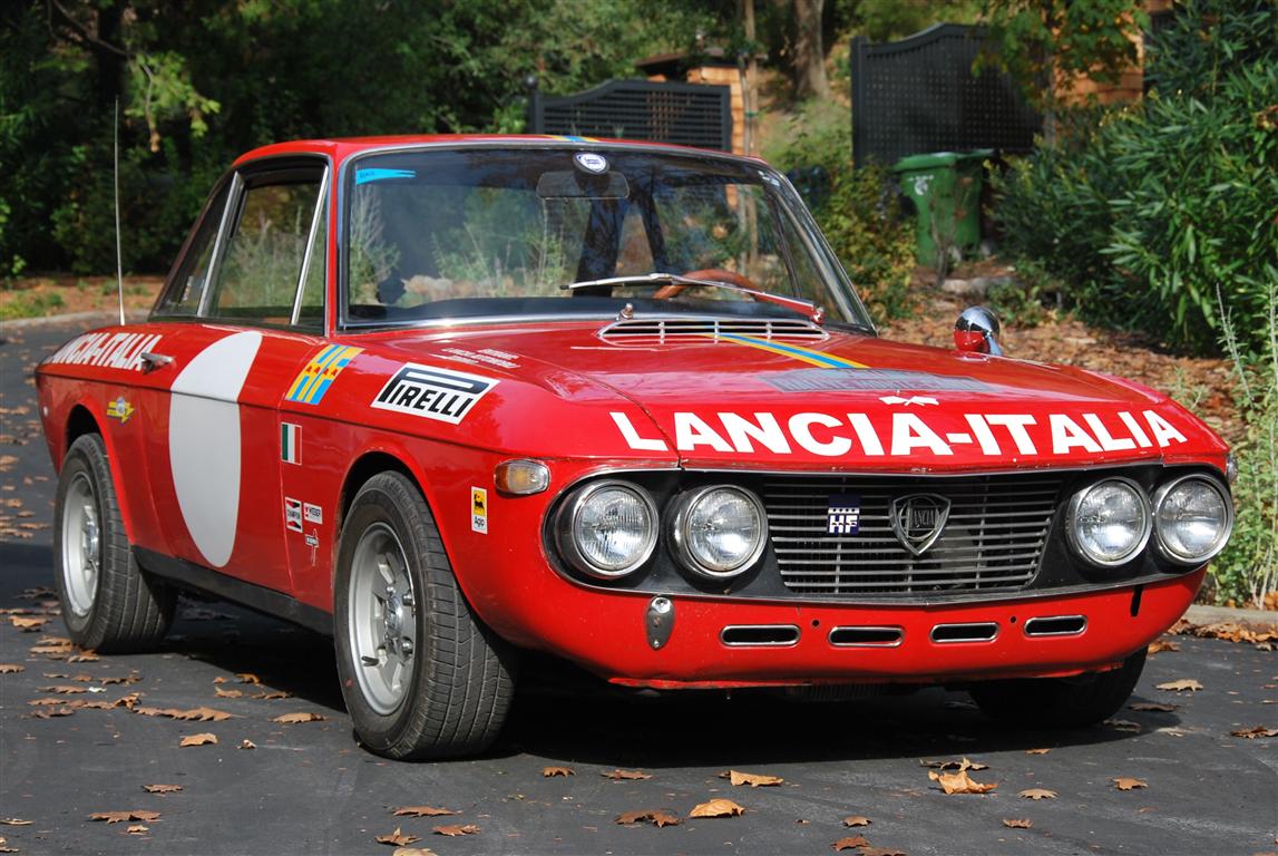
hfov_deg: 27.0
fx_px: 2666
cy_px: 428
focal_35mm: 75
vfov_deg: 18.2
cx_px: 639
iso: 100
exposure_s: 1/200
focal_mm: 50
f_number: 7.1
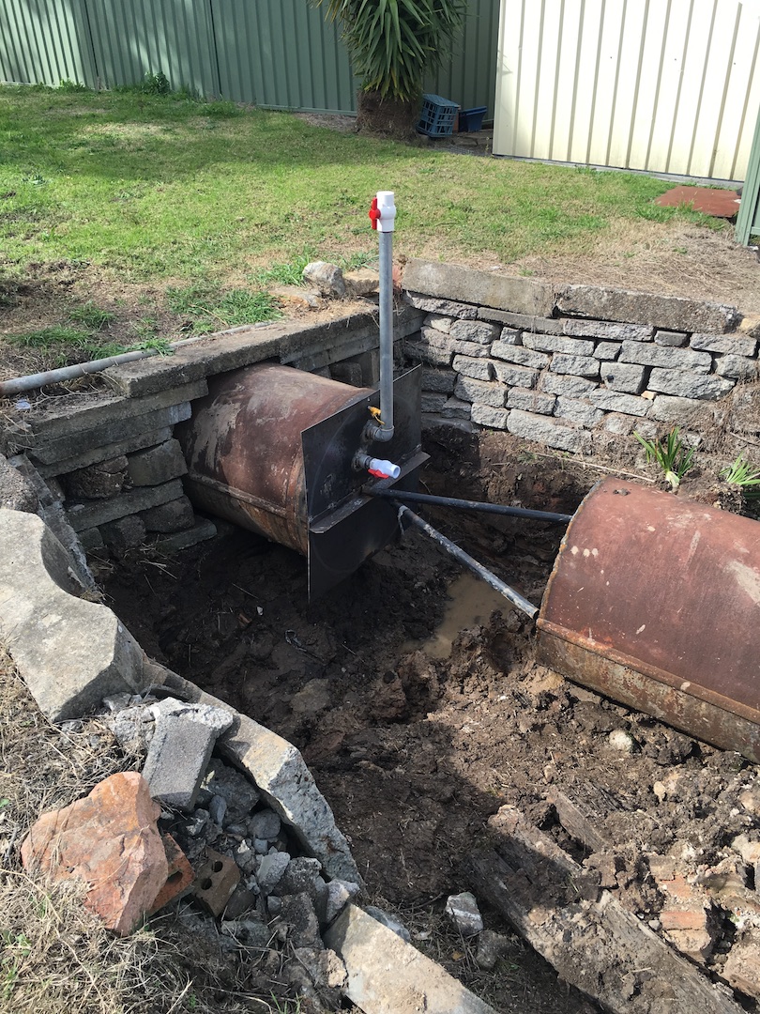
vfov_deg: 61.7
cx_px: 380
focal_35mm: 29
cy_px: 507
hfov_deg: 48.2
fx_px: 849
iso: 25
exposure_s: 1/574
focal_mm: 4.15
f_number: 2.2
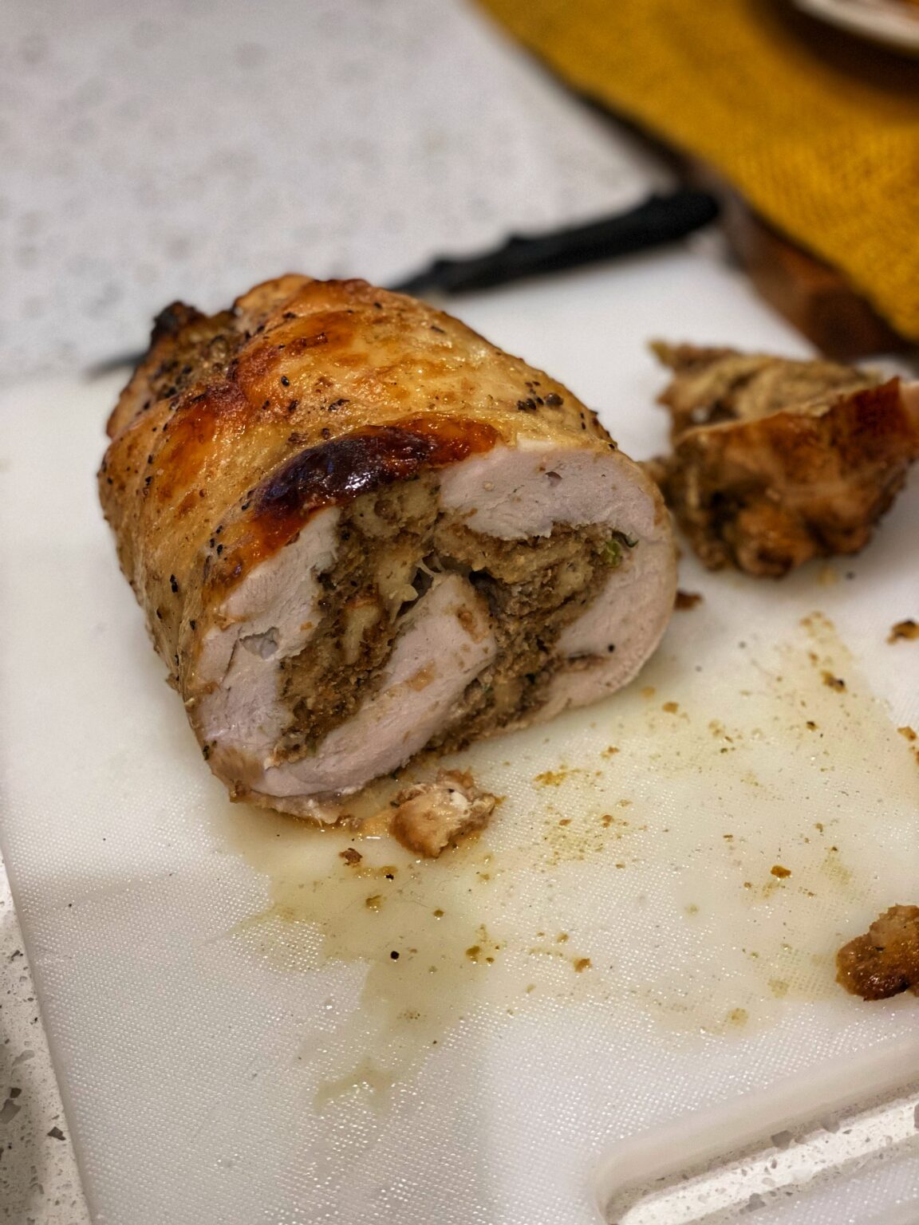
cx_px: 460
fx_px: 1841
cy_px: 612
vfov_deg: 36.8
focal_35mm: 52
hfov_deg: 28.0
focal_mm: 6
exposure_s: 1/120
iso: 250
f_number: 2
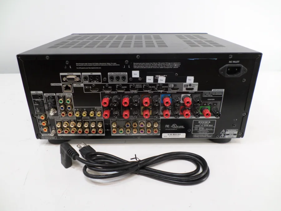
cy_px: 106
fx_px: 203
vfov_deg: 54.9
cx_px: 140
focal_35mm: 25
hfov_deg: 69.4
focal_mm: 4.5
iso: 100
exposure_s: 1/30
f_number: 2.5
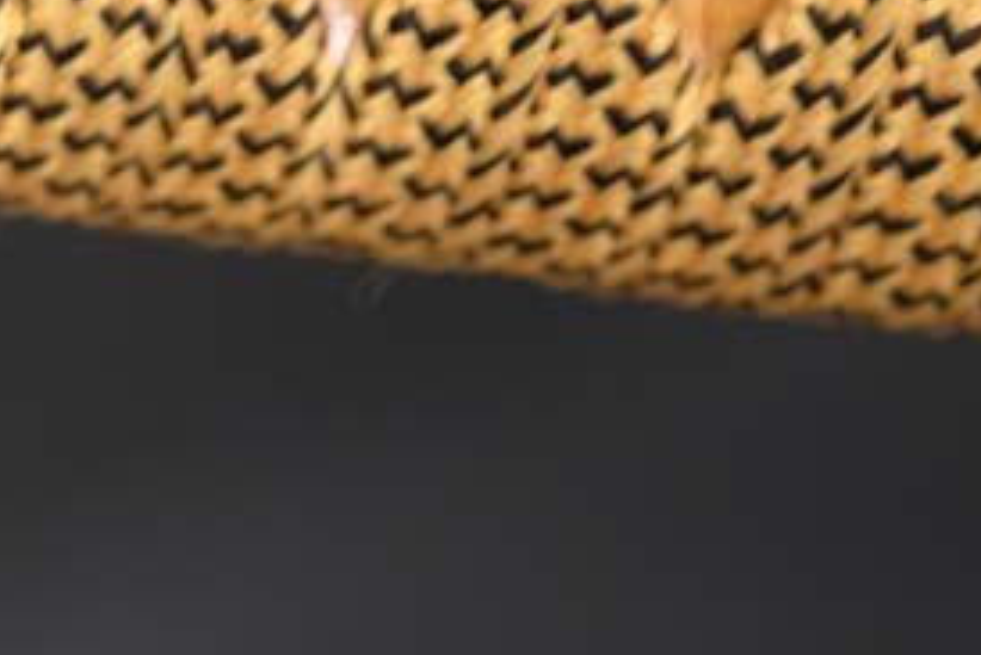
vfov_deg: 3.5
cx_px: -1017
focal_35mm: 394
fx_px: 10742
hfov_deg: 5.1
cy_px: -229
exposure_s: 1/8
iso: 400
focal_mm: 60
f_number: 2.4
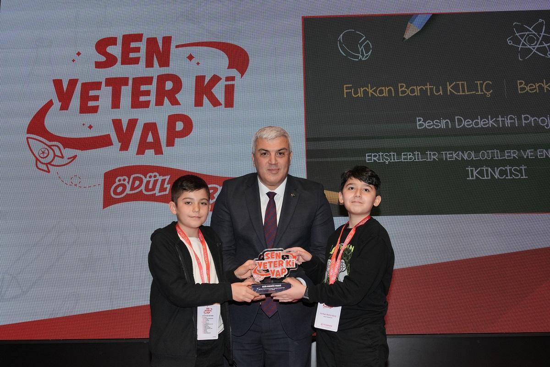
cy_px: 184
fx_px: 657
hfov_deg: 45.4
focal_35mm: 43
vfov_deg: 31.2
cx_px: 275
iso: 2000
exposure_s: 1/250
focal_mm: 43
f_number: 8
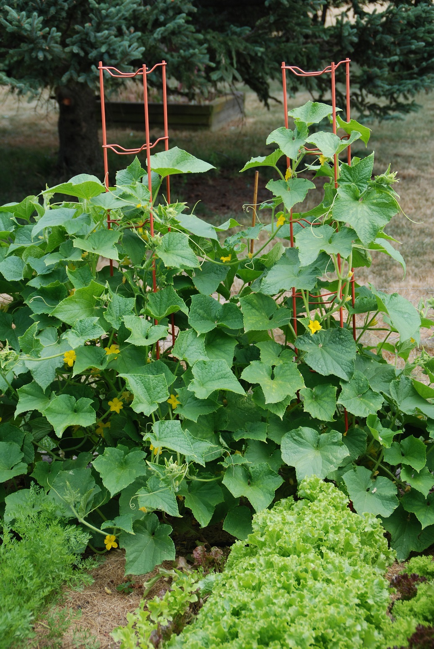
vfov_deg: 27.0
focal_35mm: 75
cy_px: 324
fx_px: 1352
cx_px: 217
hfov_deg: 18.2
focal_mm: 50
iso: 125
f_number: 5.6
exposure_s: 1/125
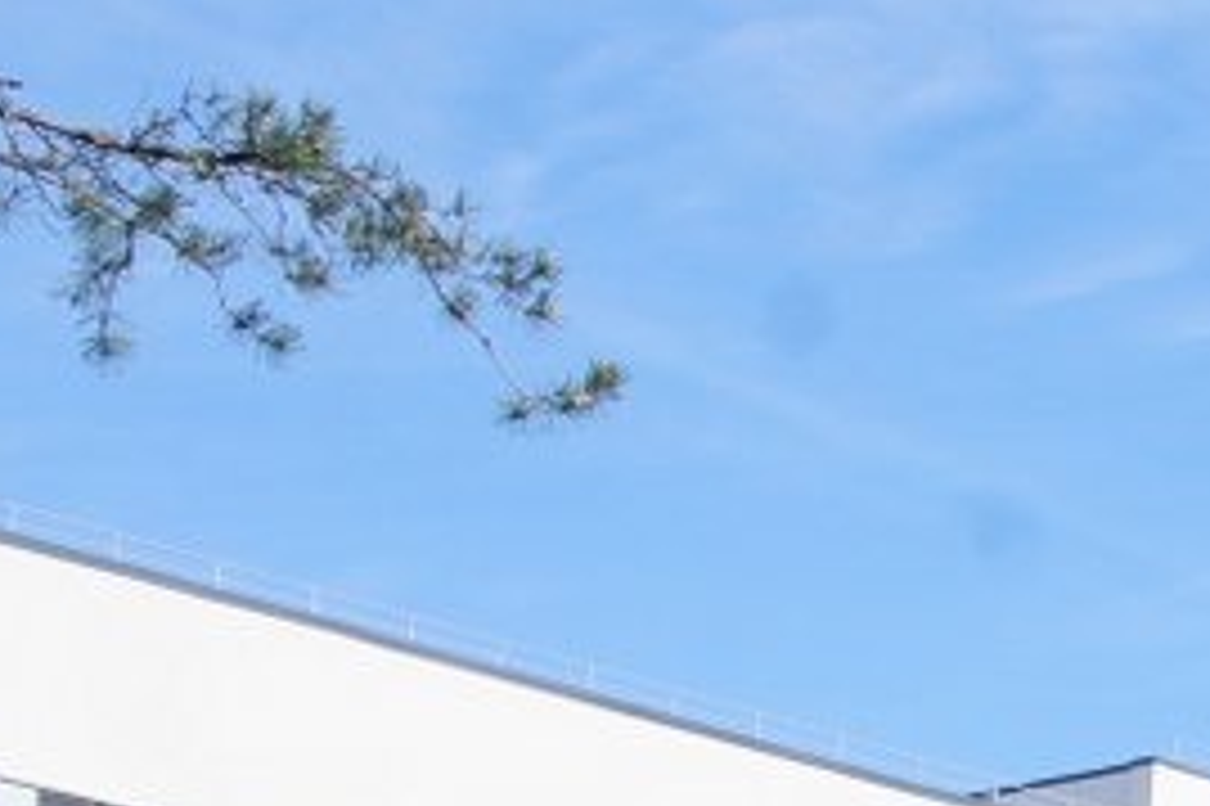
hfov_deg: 11.3
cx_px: 2326
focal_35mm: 167
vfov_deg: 8.0
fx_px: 5617
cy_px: 1355
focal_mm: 25
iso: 200
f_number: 13
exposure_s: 1/160
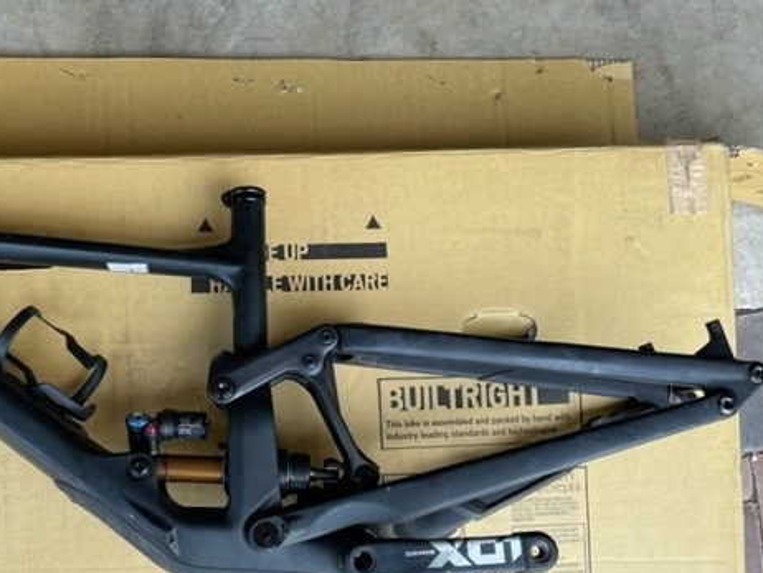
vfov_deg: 39.2
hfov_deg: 50.5
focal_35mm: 36
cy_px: 383
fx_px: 794
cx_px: 258
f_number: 1.6
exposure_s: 1/124
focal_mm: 4.2
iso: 32
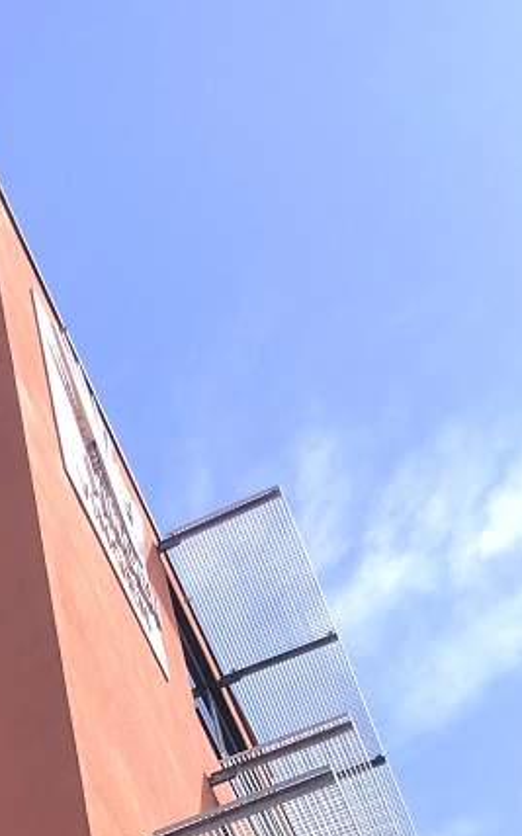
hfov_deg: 14.3
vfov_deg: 21.7
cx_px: -319
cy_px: 1150
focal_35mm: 84
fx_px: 1915
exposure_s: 1/979
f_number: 1.8
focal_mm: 3.99
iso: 20
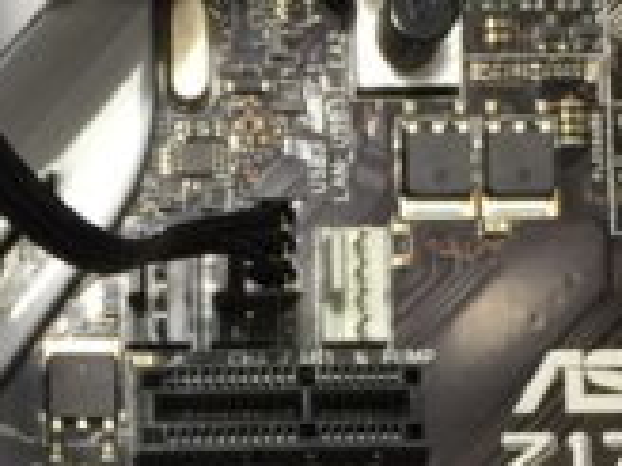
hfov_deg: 14.4
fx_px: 2444
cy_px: 394
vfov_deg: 10.9
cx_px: 137
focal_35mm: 136
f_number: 2.2
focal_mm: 4.15
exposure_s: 1/30
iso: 80
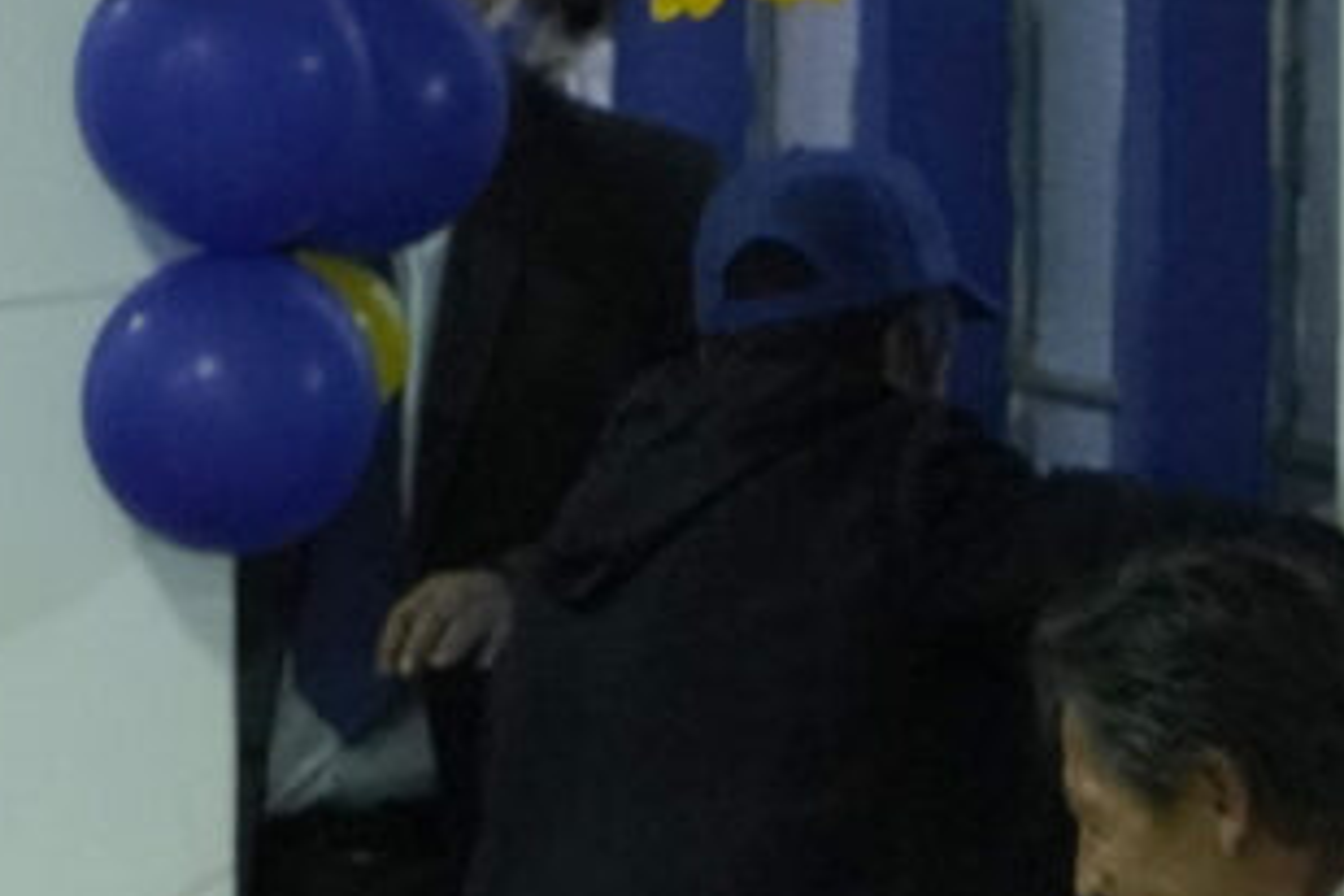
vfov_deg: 3.9
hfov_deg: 6.0
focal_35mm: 343
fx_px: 12804
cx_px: 283
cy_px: 2040
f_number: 5.6
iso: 8000
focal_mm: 69
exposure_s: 1/250
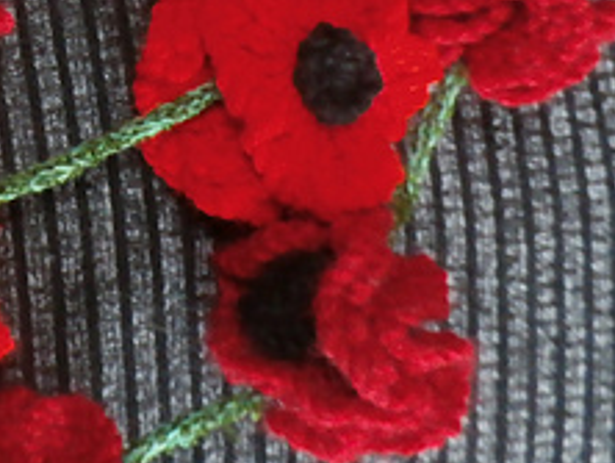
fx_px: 1281
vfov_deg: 18.7
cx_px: -224
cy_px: -169
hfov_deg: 23.3
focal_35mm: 72
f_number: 3
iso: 400
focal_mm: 4.5
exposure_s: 1/4
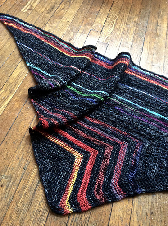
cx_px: 84
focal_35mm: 32
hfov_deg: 44.0
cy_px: 113
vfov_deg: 56.9
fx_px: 208
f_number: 2.4
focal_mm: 3.3
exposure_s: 1/24
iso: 250
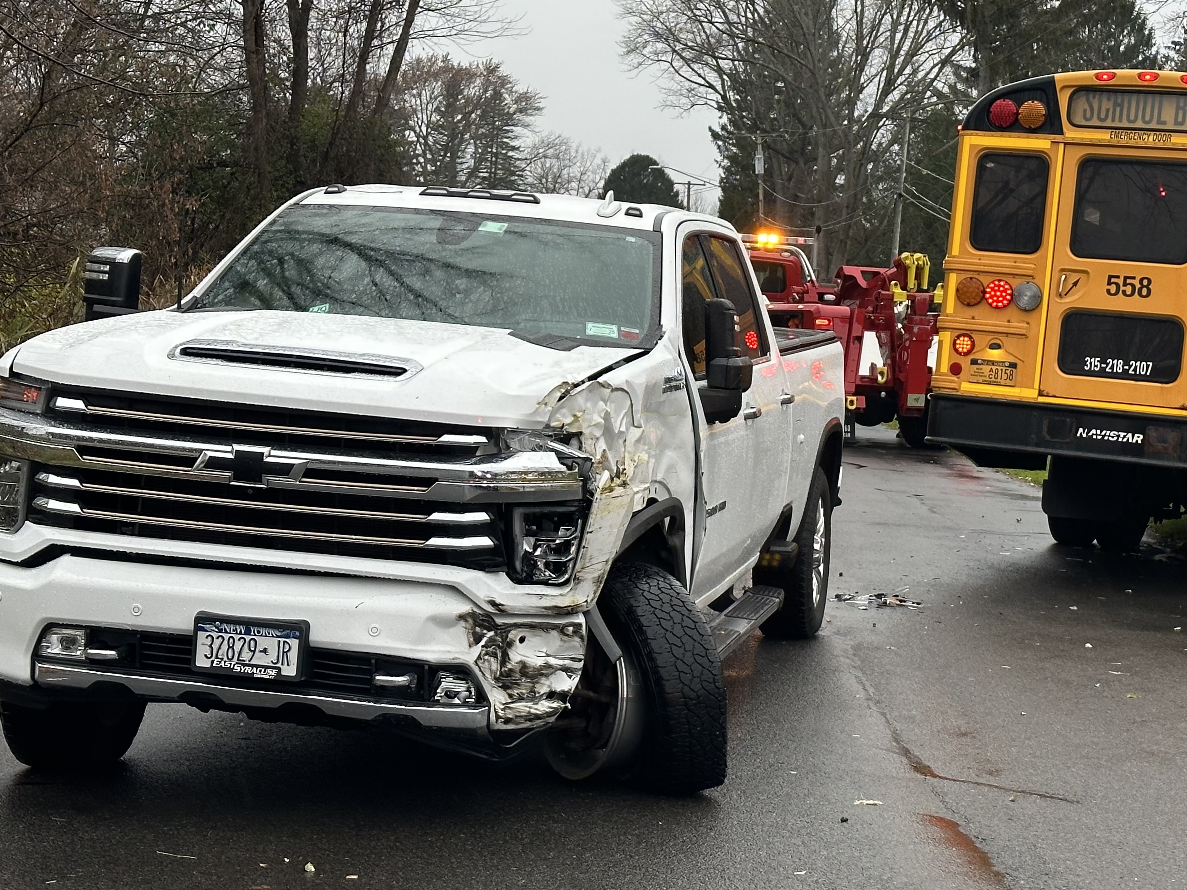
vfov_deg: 19.9
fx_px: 2538
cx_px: 790
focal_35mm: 74
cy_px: 379
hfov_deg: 26.2
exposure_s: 1/121
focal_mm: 6.86
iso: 64
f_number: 1.78
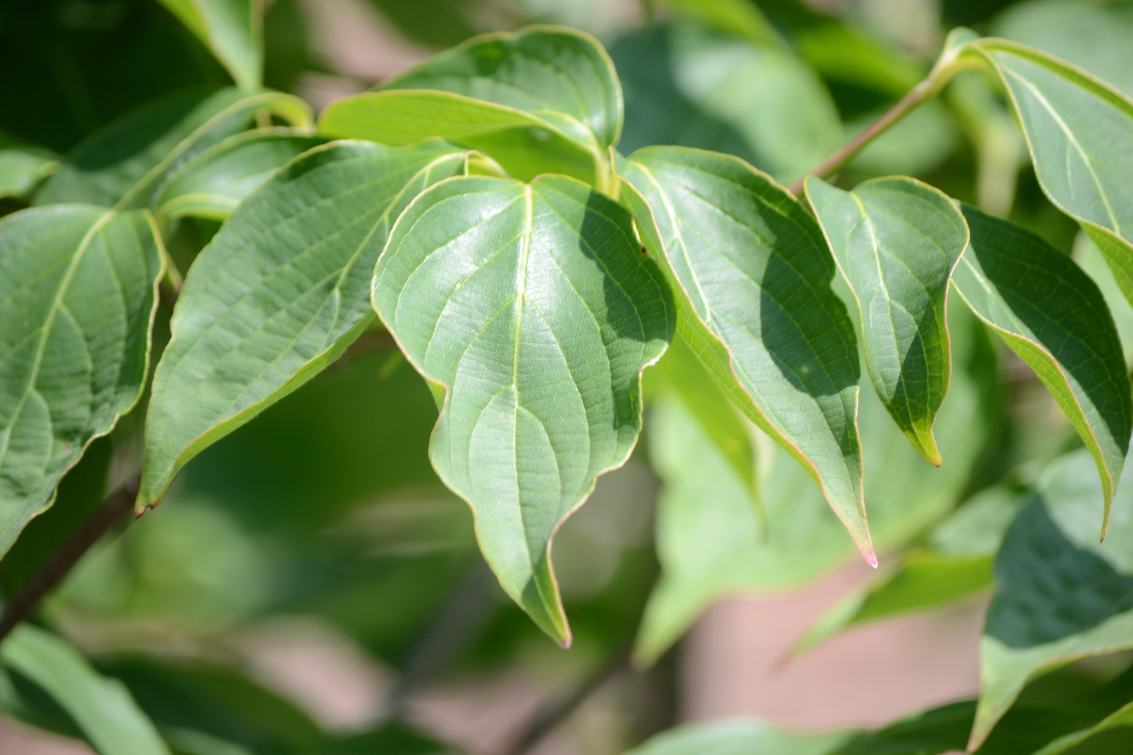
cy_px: 378
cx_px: 566
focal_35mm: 285
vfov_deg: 4.8
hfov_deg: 7.2
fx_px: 8969
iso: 100
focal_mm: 190
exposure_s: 1/160
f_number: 5.6
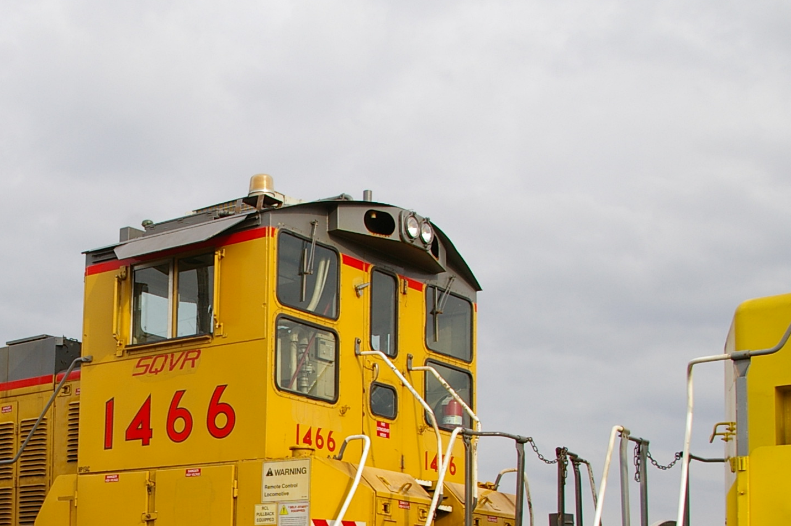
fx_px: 1383
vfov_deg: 20.9
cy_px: 501
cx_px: 104
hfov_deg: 30.7
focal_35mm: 63
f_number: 8
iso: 200
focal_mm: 20
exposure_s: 1/250
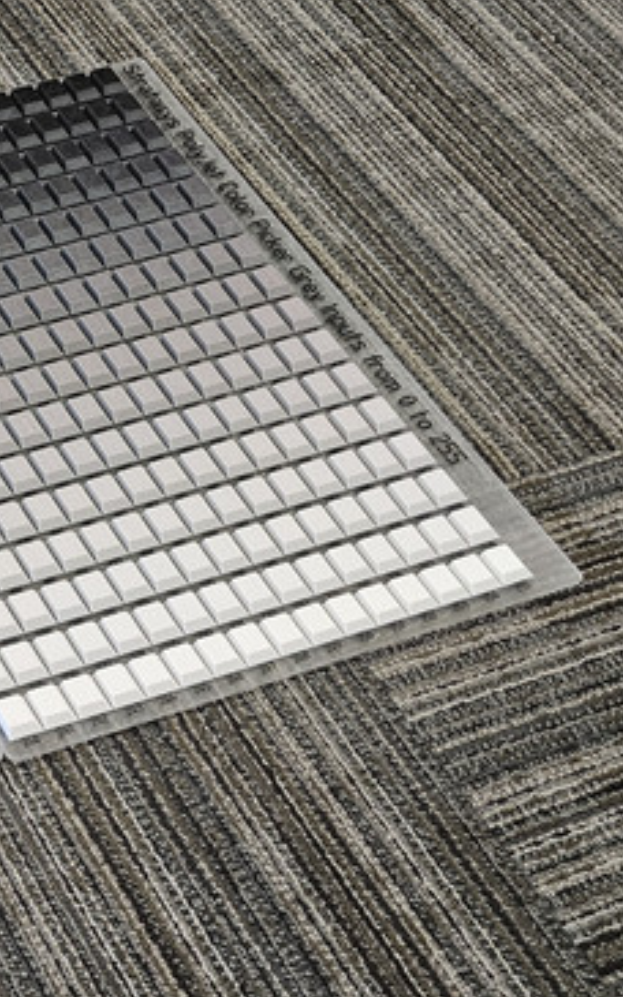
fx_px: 1549
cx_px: -521
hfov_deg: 17.9
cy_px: 620
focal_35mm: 57
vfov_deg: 35.5
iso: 250
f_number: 1.7
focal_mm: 6.3
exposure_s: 1/120
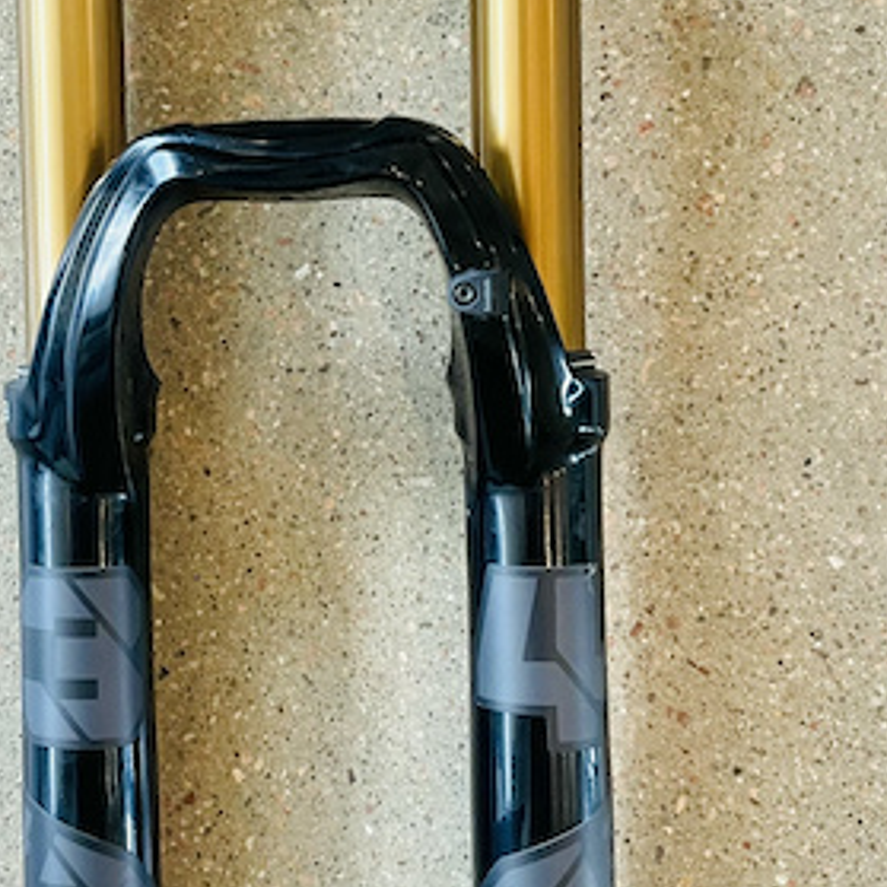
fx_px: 1913
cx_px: 232
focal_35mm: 66
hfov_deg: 25.8
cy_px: 331
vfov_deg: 26.0
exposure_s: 1/61
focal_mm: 4.2
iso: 125
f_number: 1.6
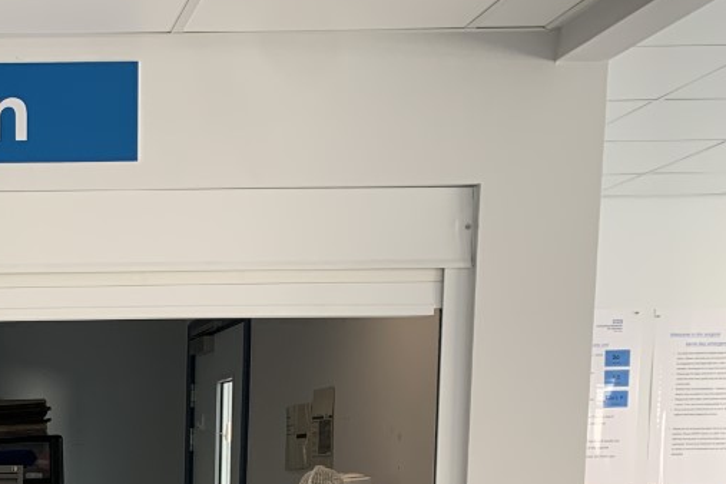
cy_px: 623
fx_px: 1291
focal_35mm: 64
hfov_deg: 28.5
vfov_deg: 19.6
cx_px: -76
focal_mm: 4.25
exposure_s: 1/121
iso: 64
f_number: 1.8
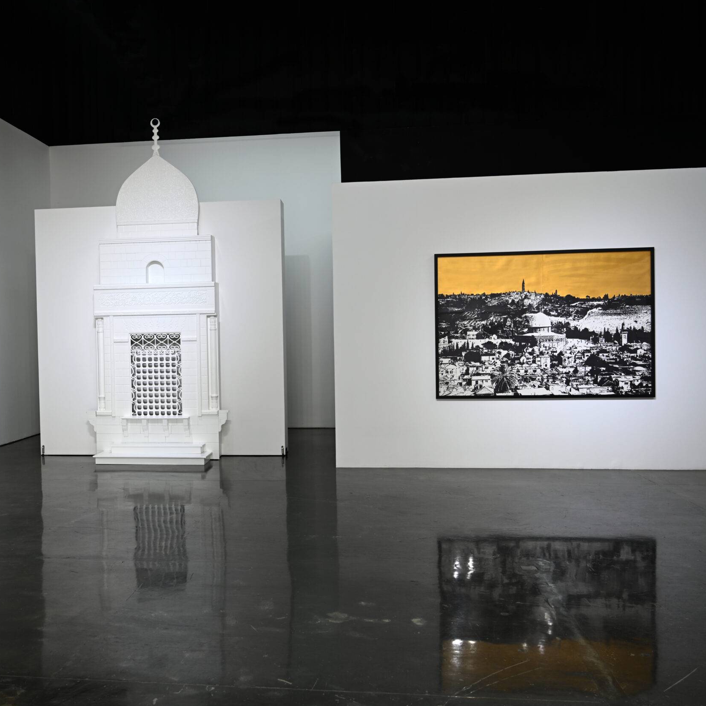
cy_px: 359
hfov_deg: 43.1
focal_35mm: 38
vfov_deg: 43.9
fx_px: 877
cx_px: 225
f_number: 4
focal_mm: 29
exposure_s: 1/30
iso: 100
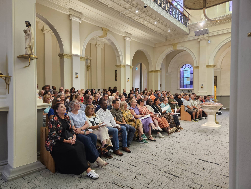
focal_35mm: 23
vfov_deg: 58.9
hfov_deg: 73.9
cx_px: 126
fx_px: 167
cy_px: 94
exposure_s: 1/200
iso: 400
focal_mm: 5.4
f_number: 1.8
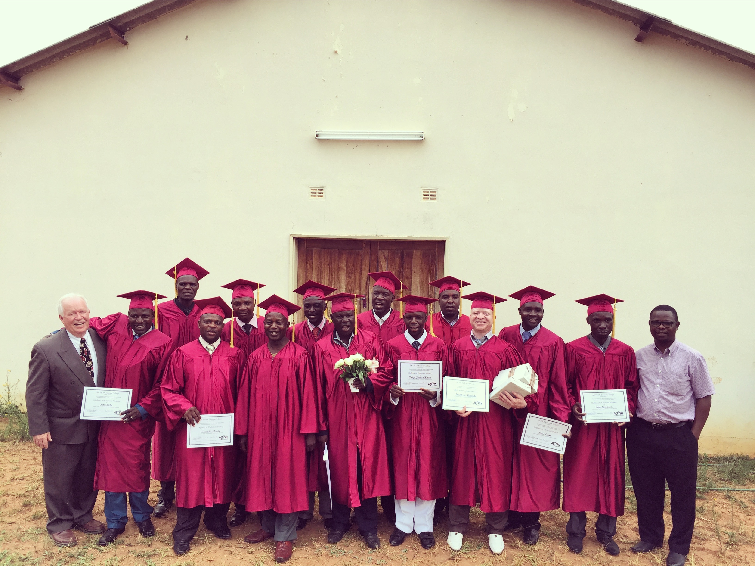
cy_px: 283
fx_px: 632
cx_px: 378
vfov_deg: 48.2
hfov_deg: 61.7
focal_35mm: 29
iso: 32
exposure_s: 1/109
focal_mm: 4.15
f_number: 2.2
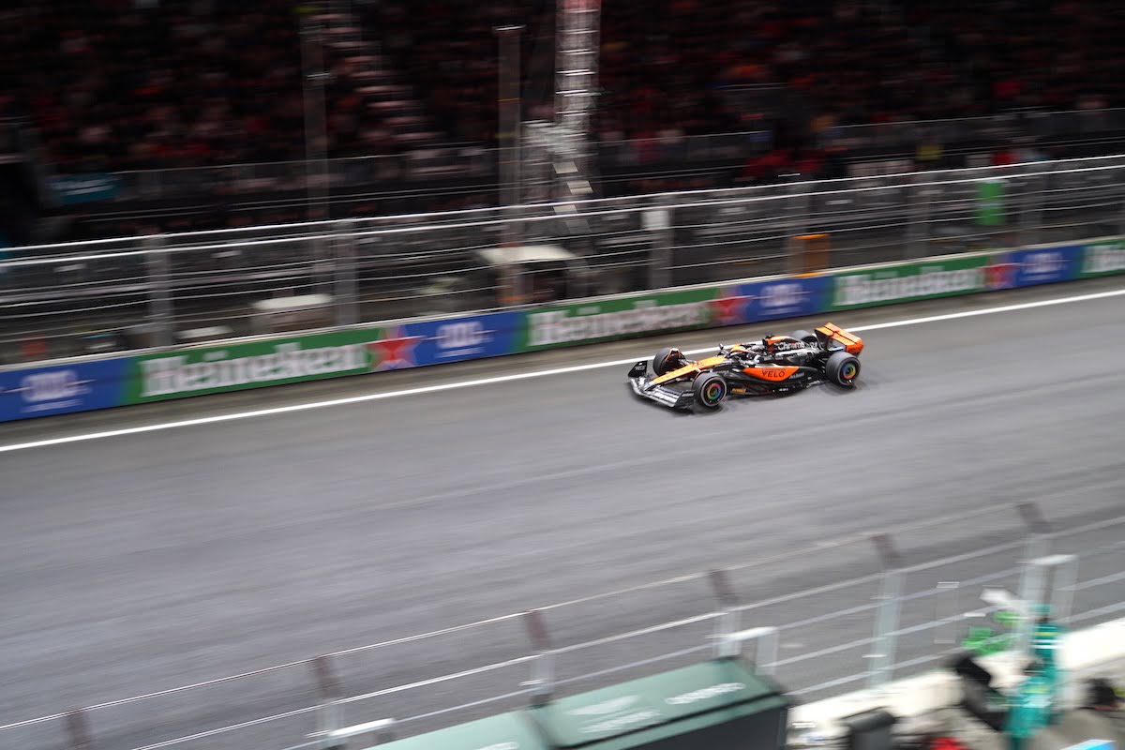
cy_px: 375
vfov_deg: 28.6
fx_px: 1469
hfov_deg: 41.9
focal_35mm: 47
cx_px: 562
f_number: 4
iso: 640
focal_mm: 47
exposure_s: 1/160
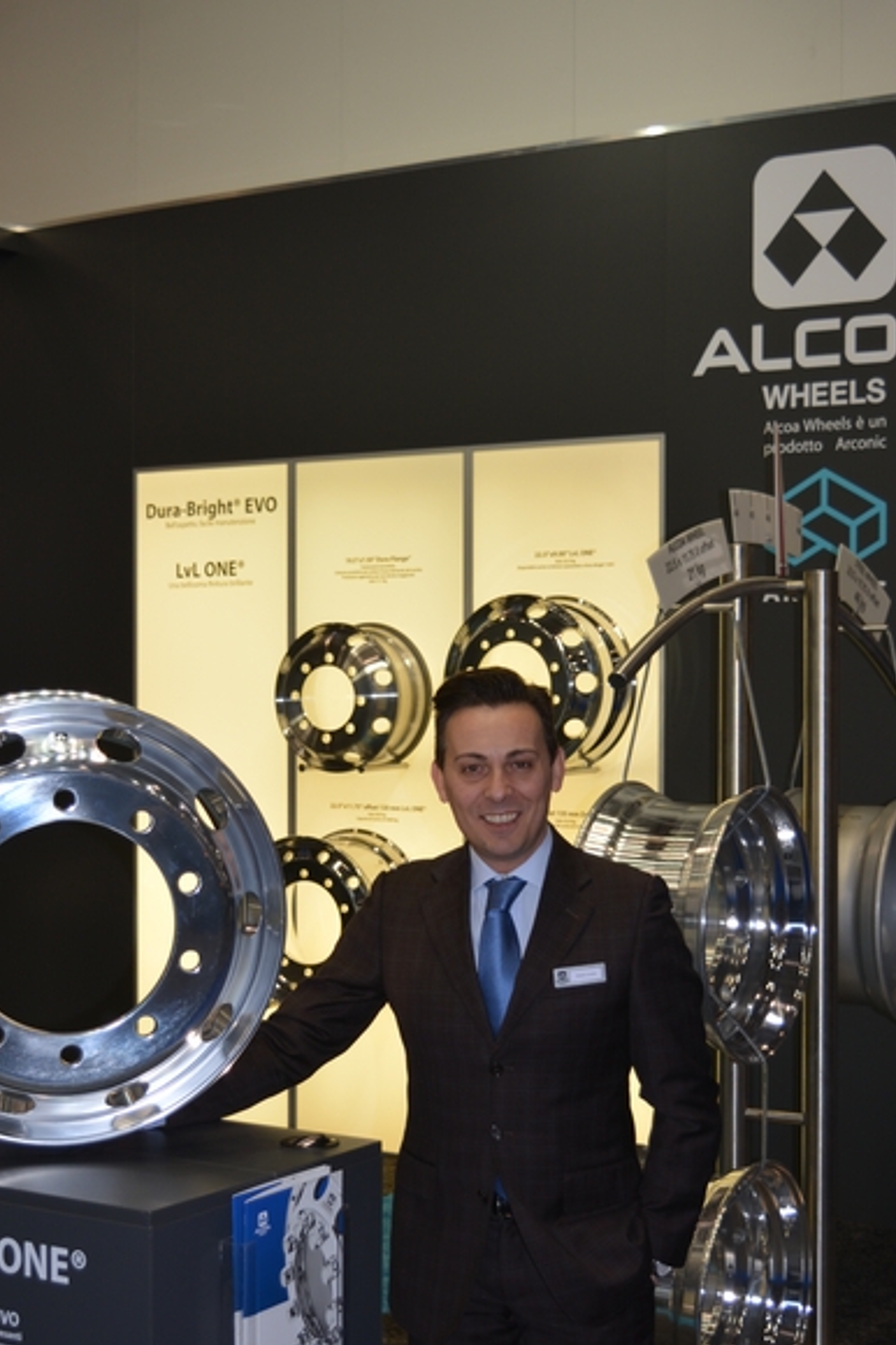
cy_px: 711
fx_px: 2153
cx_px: 450
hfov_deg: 23.5
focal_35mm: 58
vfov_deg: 34.7
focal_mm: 29
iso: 200
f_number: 4.2
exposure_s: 1/200
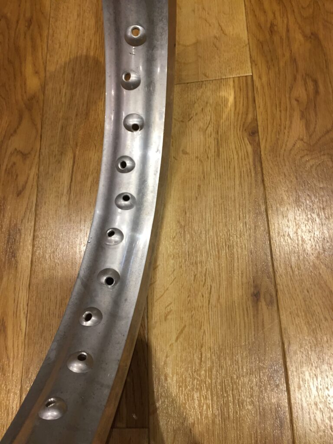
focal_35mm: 29
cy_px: 222
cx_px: 166
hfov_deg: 48.2
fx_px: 372
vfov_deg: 61.7
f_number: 2.2
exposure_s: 1/33
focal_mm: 4.15
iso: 125
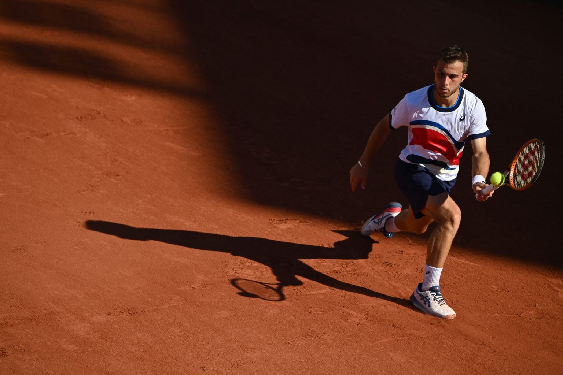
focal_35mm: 250
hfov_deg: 8.2
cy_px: 188
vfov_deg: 5.5
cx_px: 282
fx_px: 3909
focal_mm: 250
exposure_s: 1/4000
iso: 200
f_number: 4
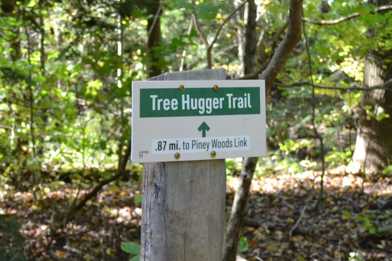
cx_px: 196
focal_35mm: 33
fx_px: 359
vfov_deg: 40.0
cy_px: 130
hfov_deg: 57.2
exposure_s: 1/80
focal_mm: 22
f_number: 4.5
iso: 400
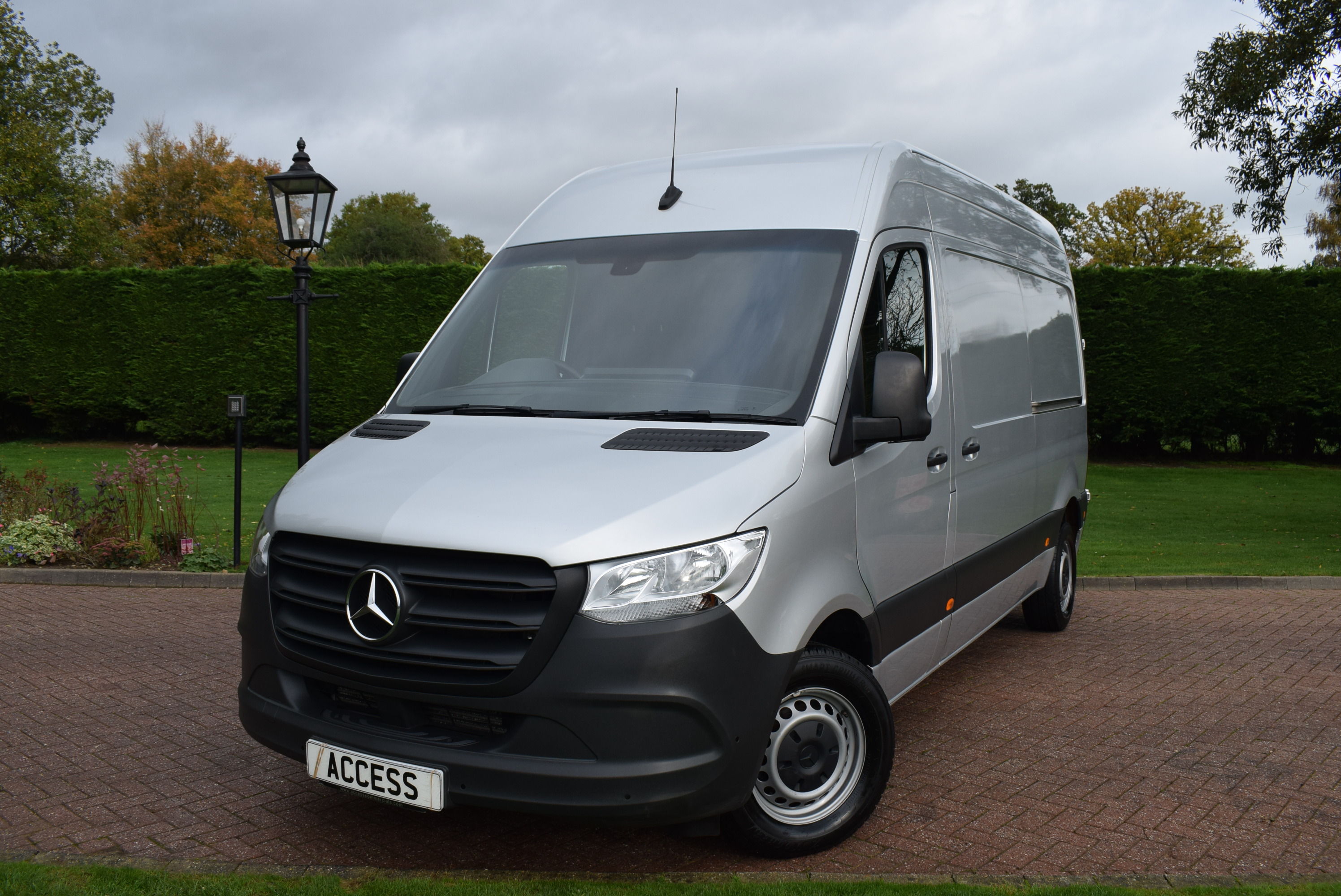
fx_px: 1174
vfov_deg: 41.8
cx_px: 670
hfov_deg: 59.5
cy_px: 448
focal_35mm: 32
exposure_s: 1/250
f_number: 8
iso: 400
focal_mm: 21
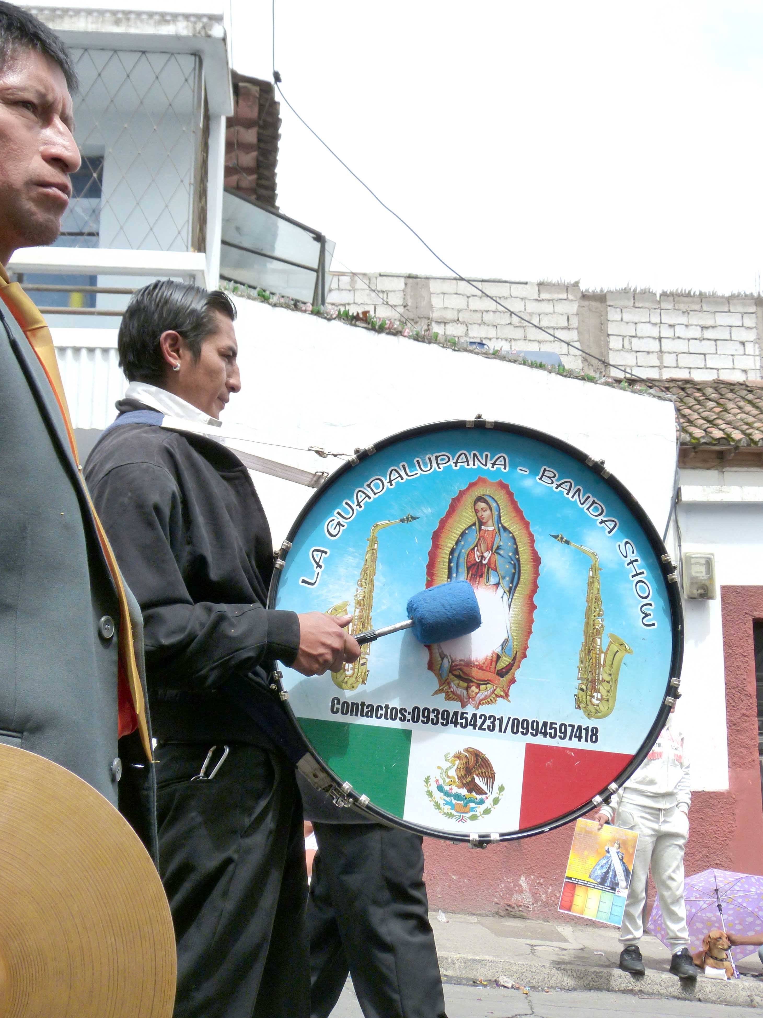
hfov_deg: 33.6
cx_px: 382
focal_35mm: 43
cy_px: 509
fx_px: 1264
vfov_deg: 43.8
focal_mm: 7.6
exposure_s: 1/1300
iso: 160
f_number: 4
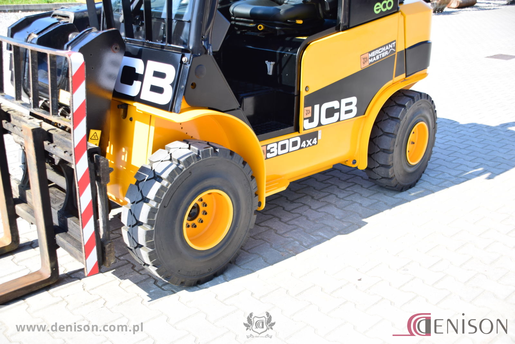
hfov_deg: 49.5
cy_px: 172
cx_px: 258
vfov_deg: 34.2
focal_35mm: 39
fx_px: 558
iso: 200
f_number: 4.5
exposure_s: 1/320
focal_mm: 26
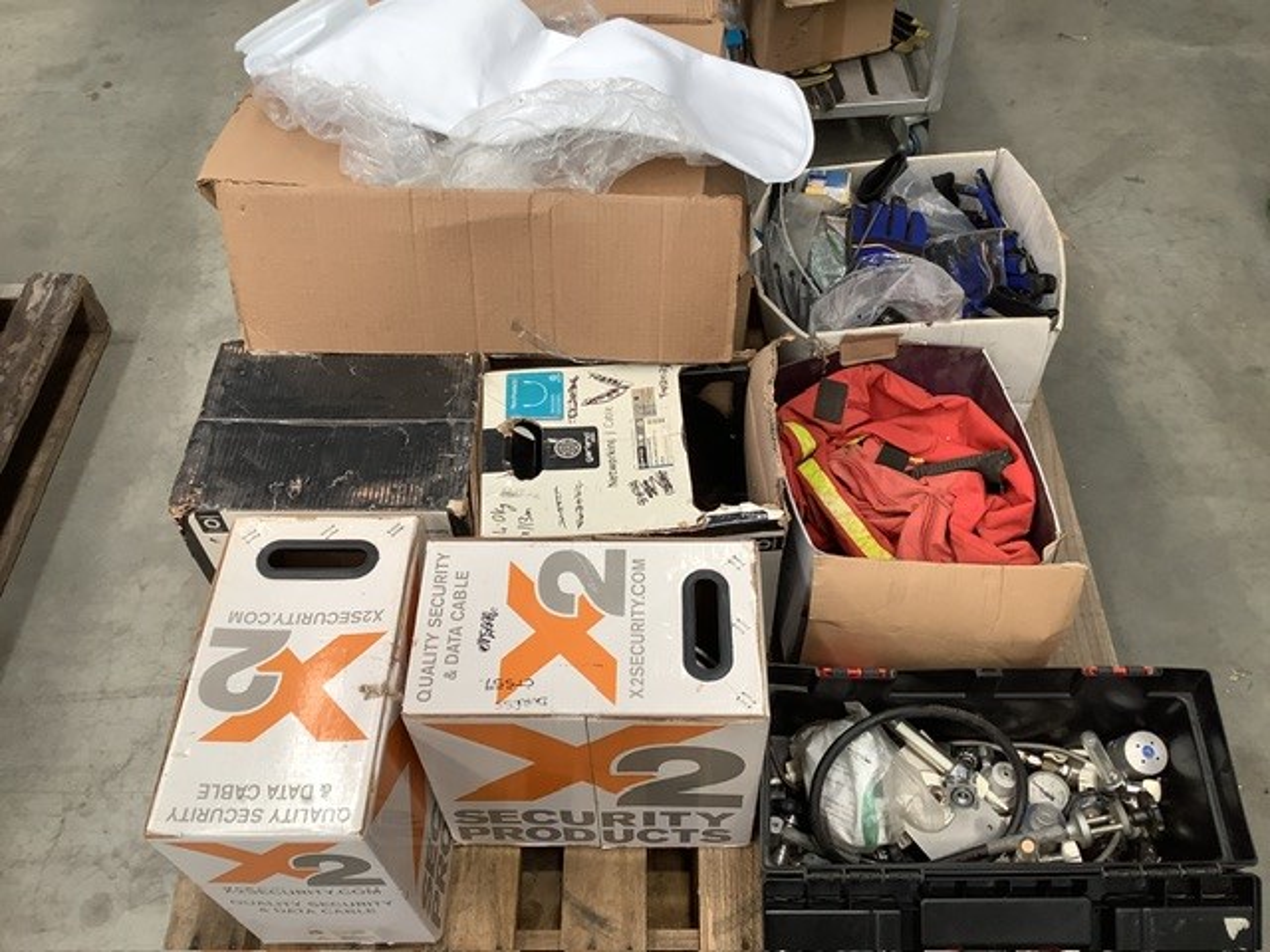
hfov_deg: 58.4
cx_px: 635
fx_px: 1137
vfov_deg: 45.4
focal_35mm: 31
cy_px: 476
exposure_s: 1/50
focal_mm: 3.3
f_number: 2.4
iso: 64
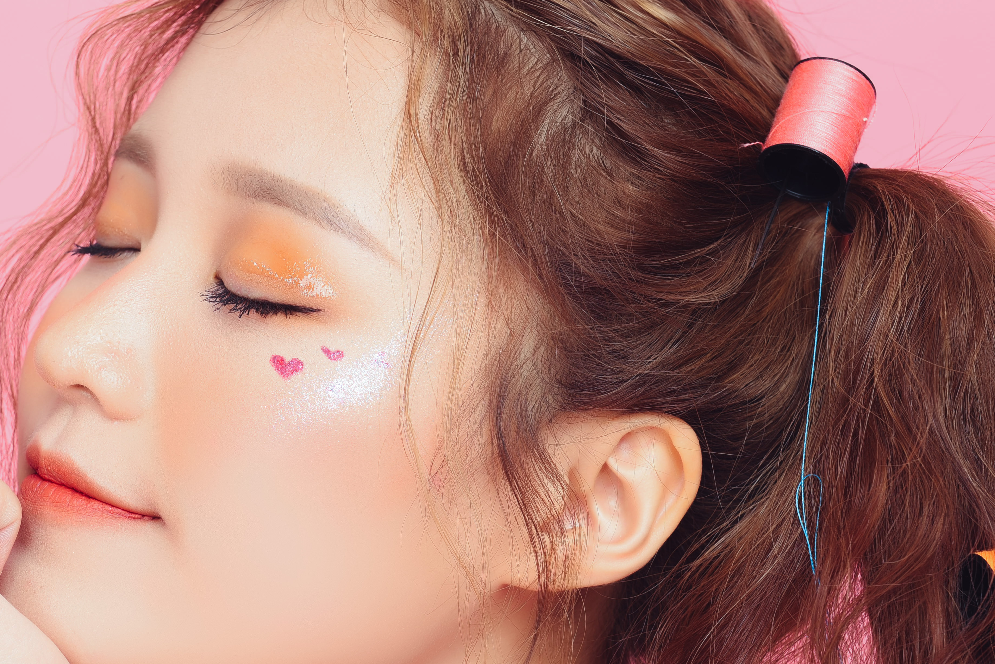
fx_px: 3180
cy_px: 443
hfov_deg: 17.8
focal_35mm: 115
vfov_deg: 11.9
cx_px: 425
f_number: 9
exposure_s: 1/160
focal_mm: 70
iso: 100
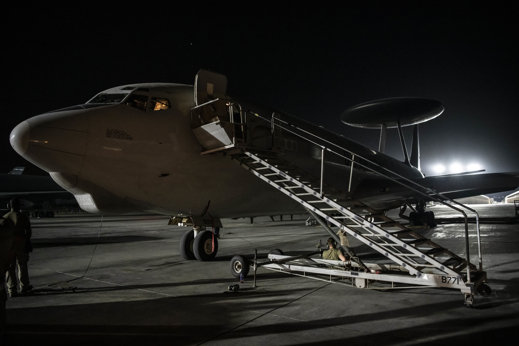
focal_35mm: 24
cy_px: 173
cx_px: 260
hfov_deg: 73.7
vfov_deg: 53.1
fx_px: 346
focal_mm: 24
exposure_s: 1/125
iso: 2500
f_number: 3.2
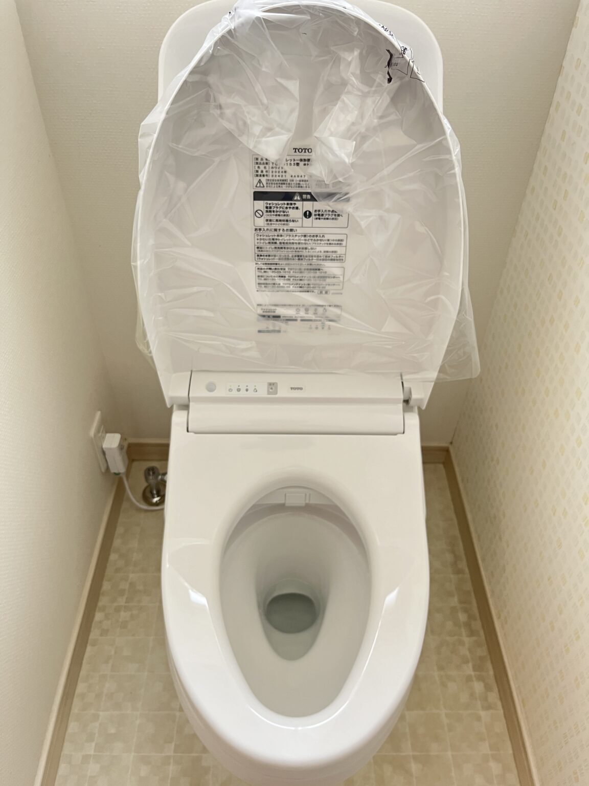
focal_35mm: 26
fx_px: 590
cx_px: 294
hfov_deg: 53.1
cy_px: 393
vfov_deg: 67.3
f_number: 1.6
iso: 200
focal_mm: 5.1
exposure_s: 1/60
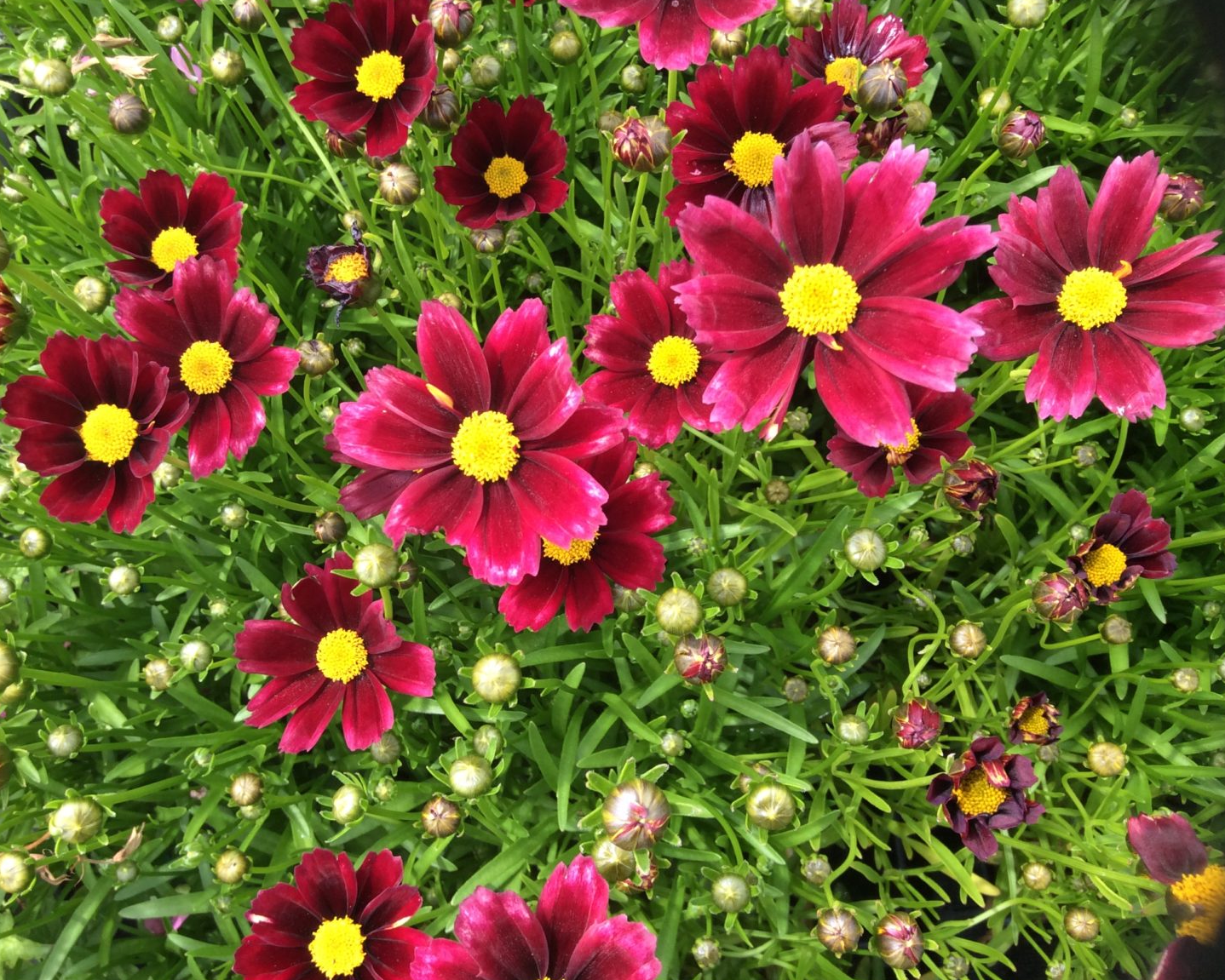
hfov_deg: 52.8
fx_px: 1233
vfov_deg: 43.4
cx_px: 568
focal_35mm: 34
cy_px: 492
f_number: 2.4
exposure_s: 1/187
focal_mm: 3.3
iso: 32
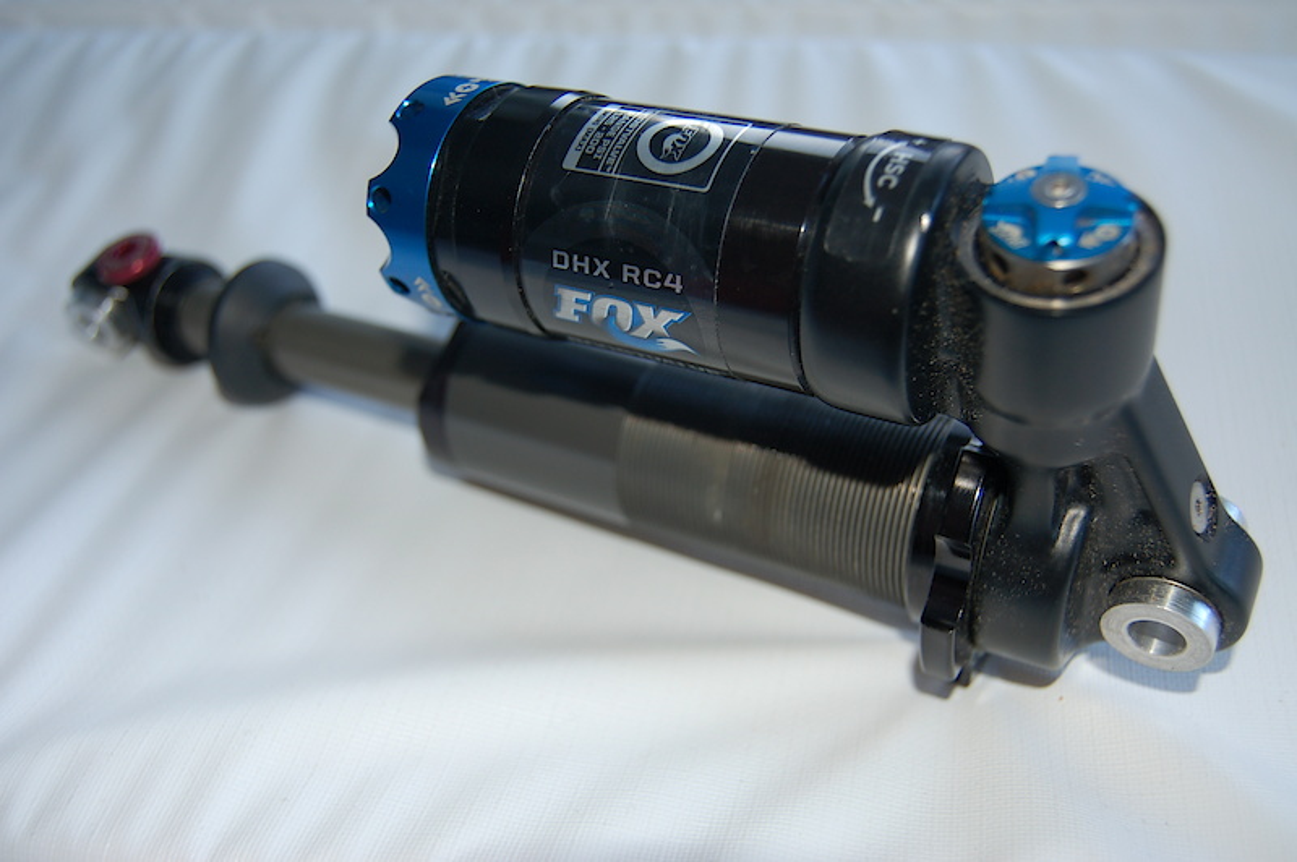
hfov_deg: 53.2
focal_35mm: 36
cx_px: 648
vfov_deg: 36.8
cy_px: 431
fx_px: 1296
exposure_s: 1/60
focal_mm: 24
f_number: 4
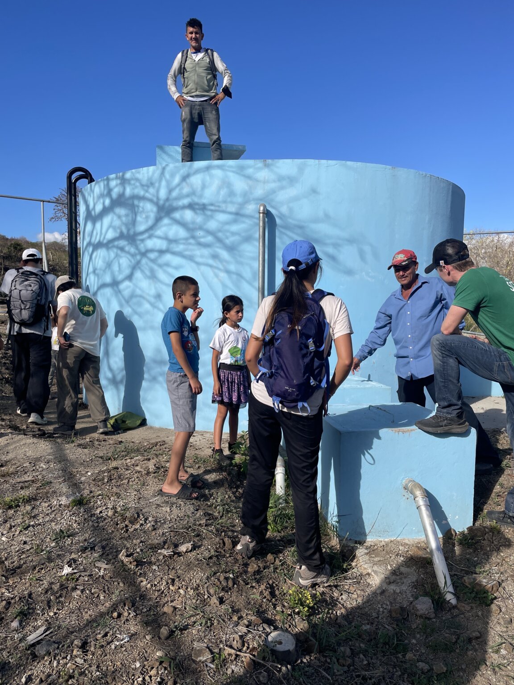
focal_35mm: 26
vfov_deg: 67.3
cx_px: 257
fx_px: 515
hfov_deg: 53.1
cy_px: 342
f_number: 1.6
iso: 50
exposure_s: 1/6135
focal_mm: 4.2
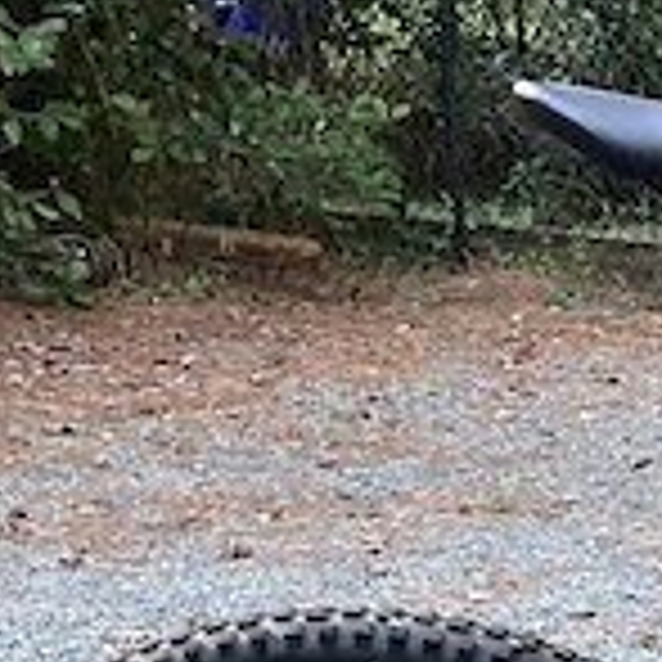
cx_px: 1288
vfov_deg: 12.2
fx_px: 2921
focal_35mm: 135
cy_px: 1063
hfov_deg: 11.7
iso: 200
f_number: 1.8
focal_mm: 3.99
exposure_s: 1/60
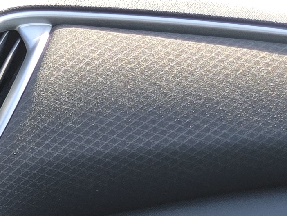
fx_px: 1086
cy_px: 460
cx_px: -407
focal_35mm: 131
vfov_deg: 10.3
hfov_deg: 12.0
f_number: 1.7
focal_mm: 6.3
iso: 25
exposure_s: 1/180
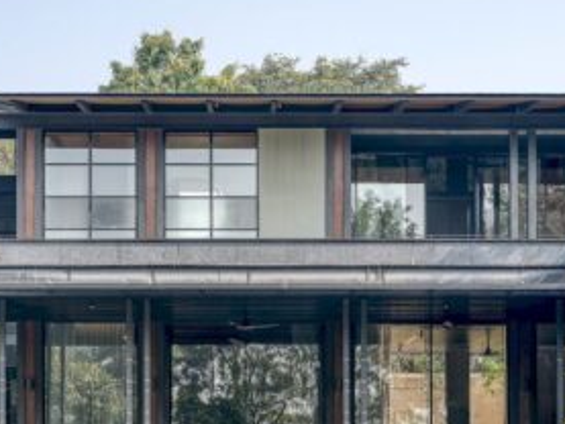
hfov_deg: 25.3
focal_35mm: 77
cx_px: 317
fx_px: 1257
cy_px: 347
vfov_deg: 18.9
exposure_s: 1/55
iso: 200
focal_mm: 50
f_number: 10
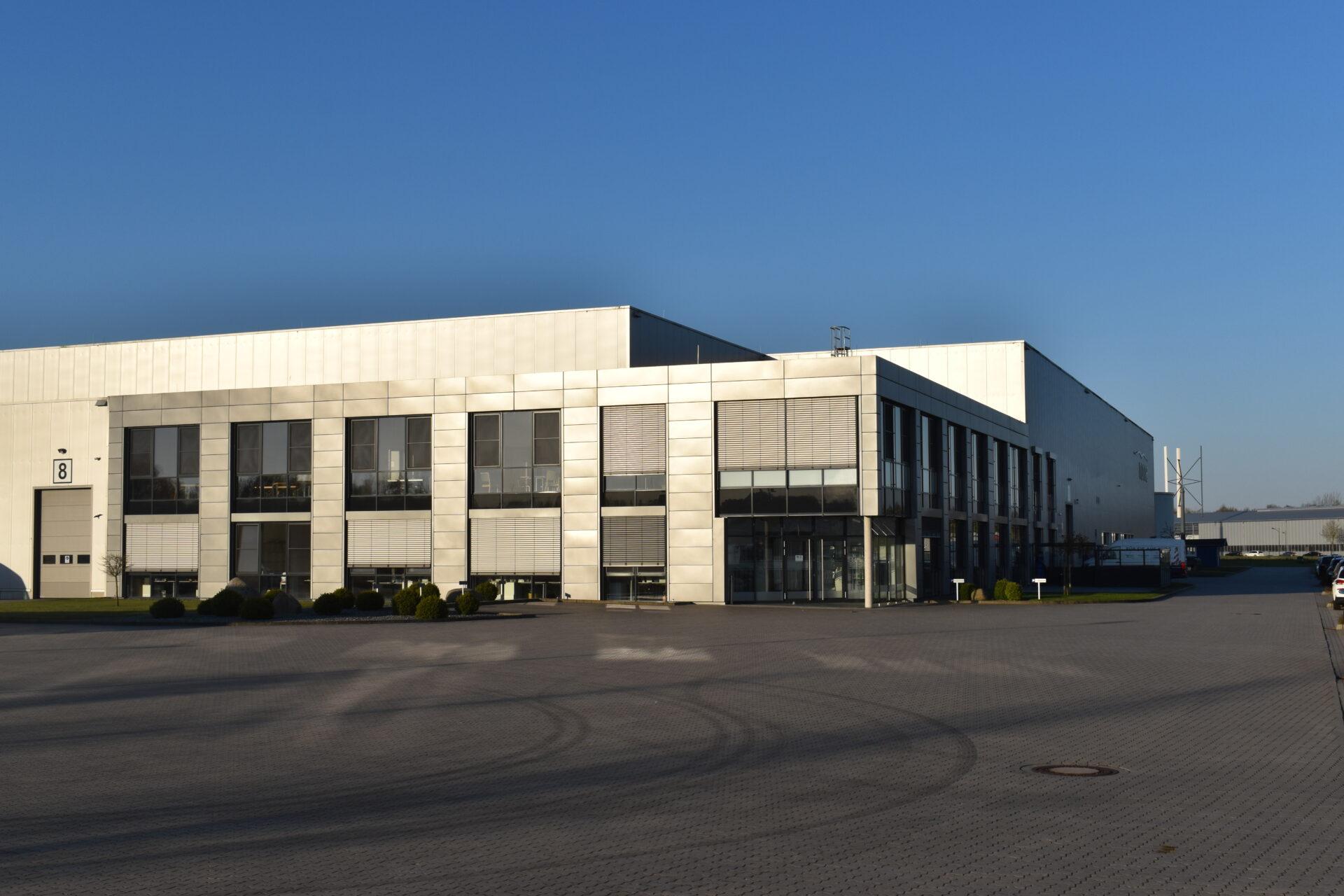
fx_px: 1568
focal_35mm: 42
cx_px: 672
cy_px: 448
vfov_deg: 31.9
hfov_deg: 46.4
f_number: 11
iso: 200
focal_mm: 28
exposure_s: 1/500
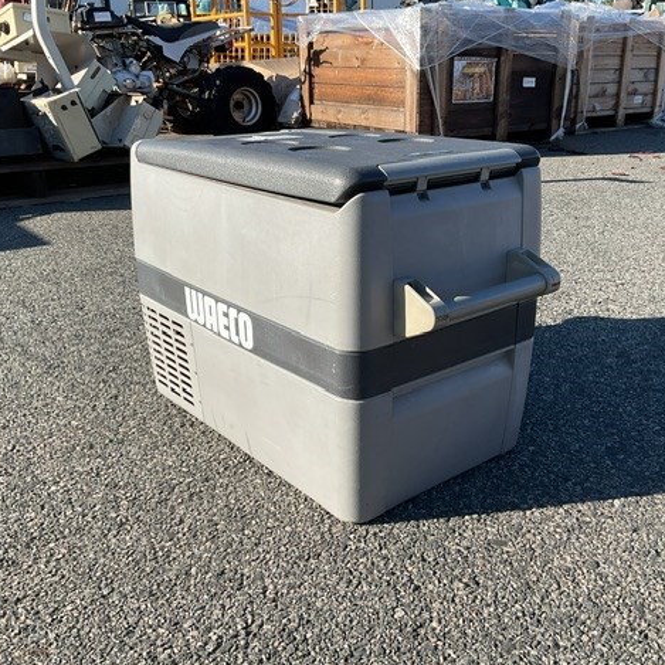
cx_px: 376
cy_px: 333
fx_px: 761
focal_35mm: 35
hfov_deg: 47.1
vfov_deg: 47.2
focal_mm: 3
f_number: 1.8
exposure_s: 1/1144
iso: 16
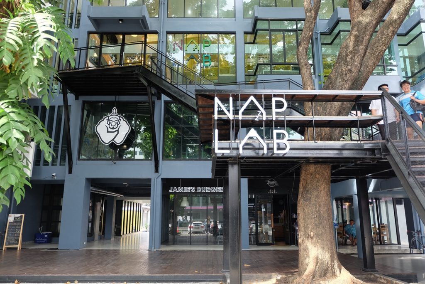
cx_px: 212
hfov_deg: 67.4
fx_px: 319
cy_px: 142
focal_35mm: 27
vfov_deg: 47.9
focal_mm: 18.2
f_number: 3.6
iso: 400
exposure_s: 1/75
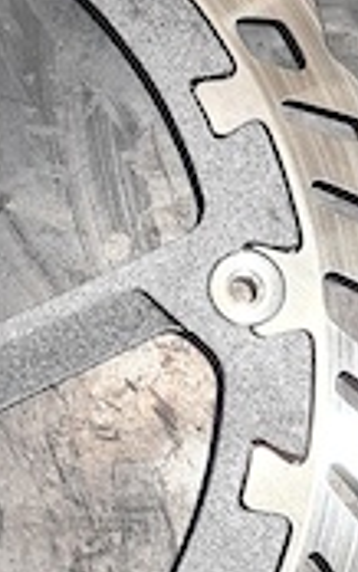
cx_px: -76
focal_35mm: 127
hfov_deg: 10.2
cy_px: -108
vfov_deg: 15.8
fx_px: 1979
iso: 125
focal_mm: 5.4
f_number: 1.8
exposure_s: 1/50
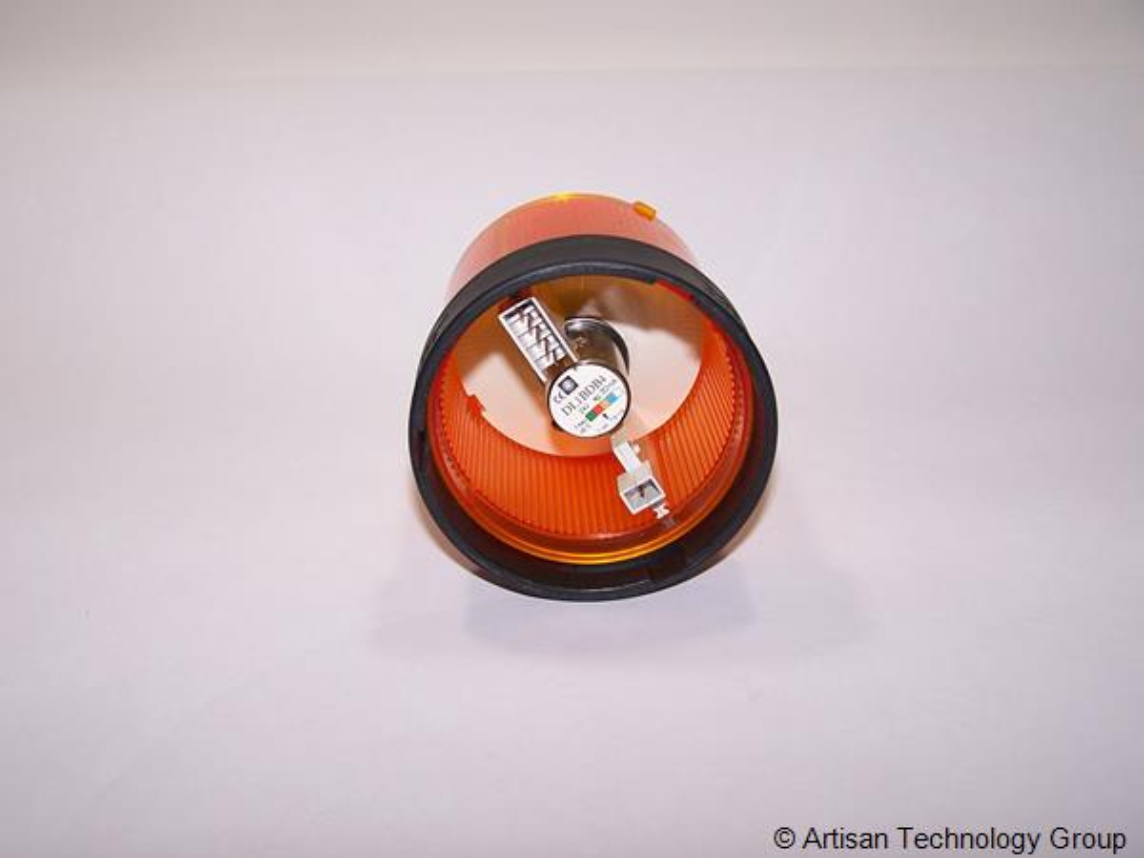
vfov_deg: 36.0
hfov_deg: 46.8
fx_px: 1322
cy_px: 429
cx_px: 572
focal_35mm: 40
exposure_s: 1/125
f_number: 2.8
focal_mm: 6.7
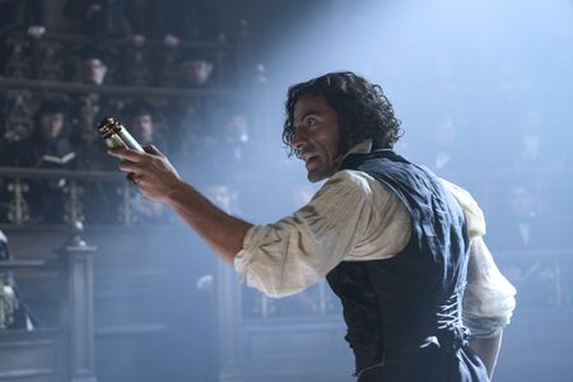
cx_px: 286
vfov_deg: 22.6
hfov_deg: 33.4
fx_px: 955
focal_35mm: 60
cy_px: 191
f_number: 2.8
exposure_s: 1/125
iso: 3200
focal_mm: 60
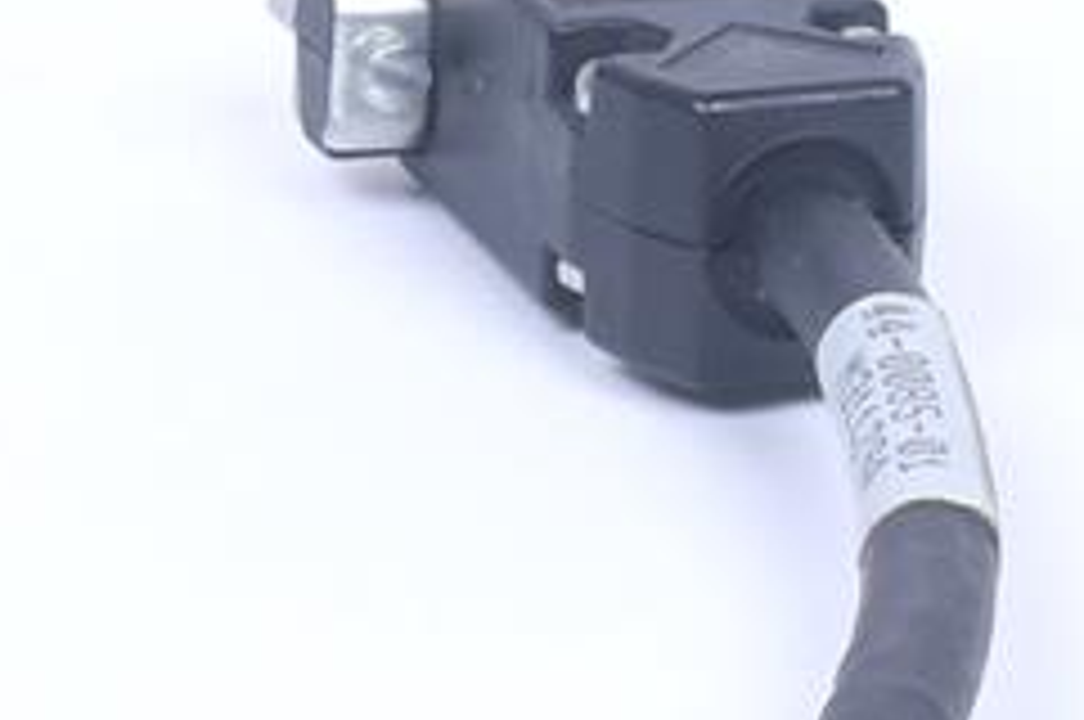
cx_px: 675
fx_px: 5623
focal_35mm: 187
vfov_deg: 7.3
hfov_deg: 11.0
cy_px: 634
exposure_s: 1/200
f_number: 16
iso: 200
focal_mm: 50
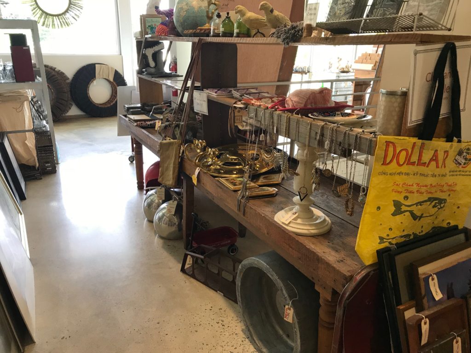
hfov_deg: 63.4
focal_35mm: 28
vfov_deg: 49.7
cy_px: 176
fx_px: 381
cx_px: 236
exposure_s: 1/40
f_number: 1.8
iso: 25
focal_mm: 3.99
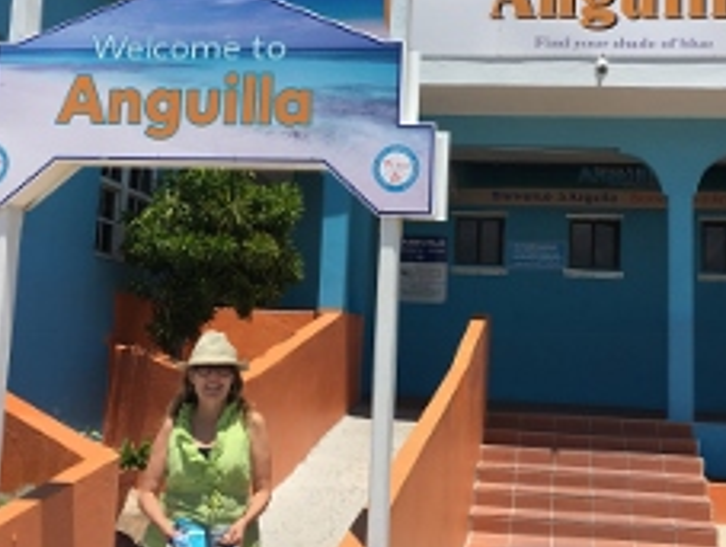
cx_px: 416
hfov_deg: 37.4
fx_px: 1071
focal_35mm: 51
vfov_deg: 28.6
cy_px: 211
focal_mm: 4.15
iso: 25
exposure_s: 1/2564
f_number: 2.2
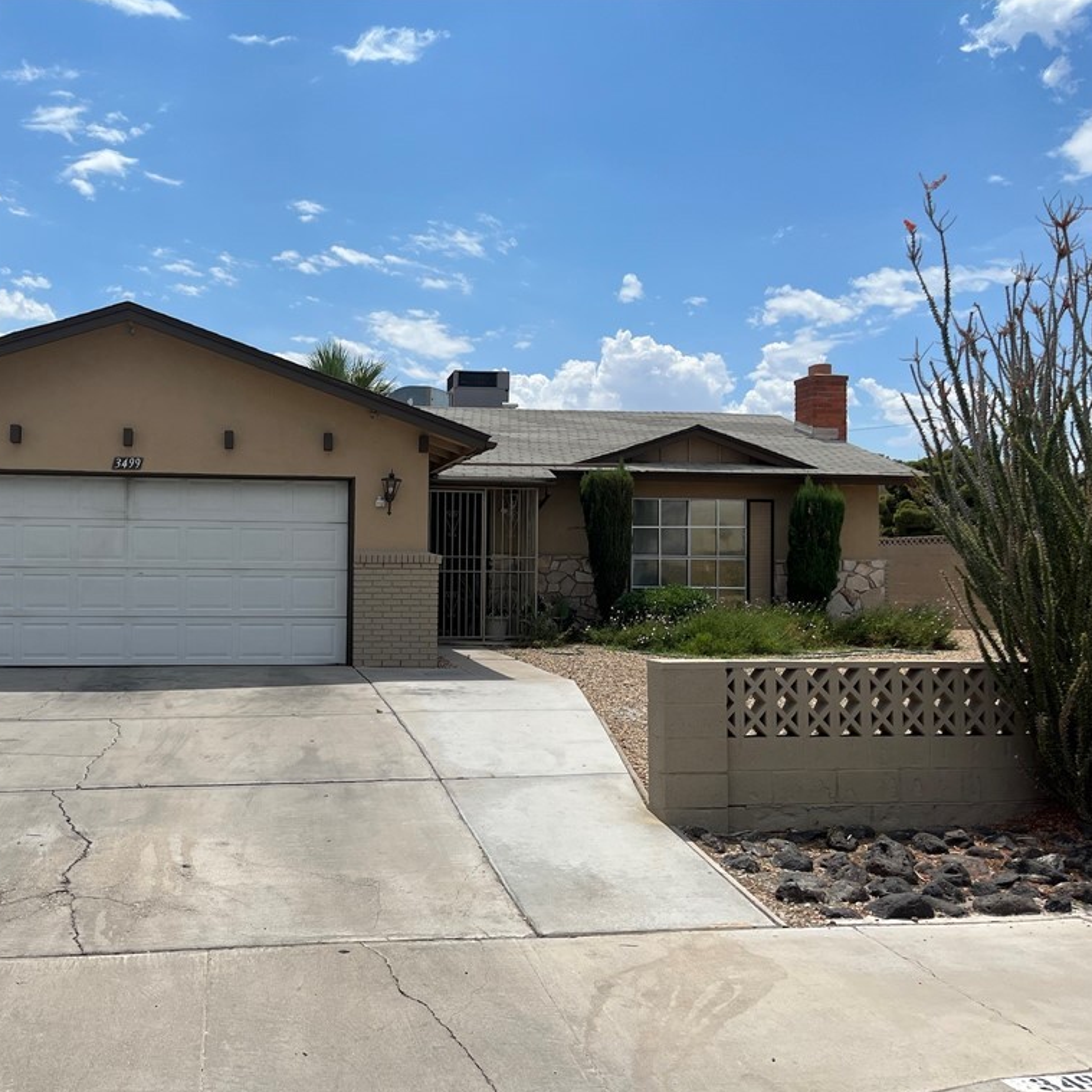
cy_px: 548
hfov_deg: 51.6
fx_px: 1106
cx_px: 370
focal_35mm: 31
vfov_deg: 52.5
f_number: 1.6
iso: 50
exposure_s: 1/7353
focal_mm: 5.1
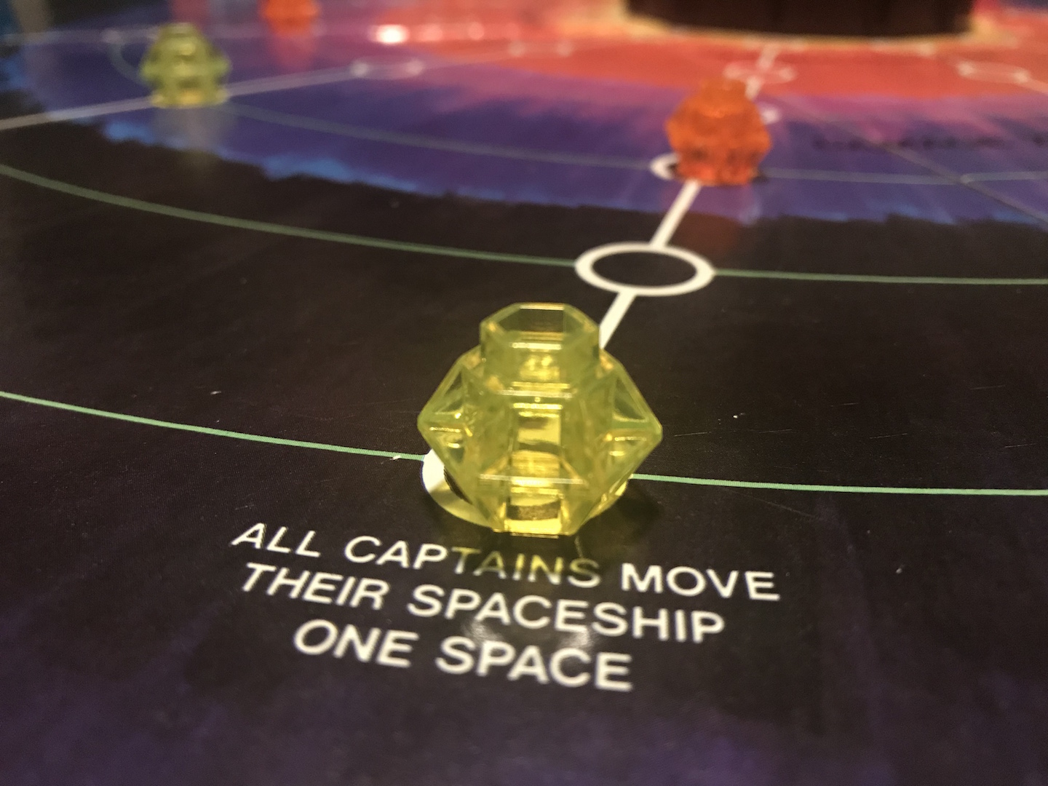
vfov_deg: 49.7
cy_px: 393
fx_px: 848
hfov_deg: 63.4
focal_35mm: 28
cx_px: 524
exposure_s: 1/4
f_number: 1.8
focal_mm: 3.99
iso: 100
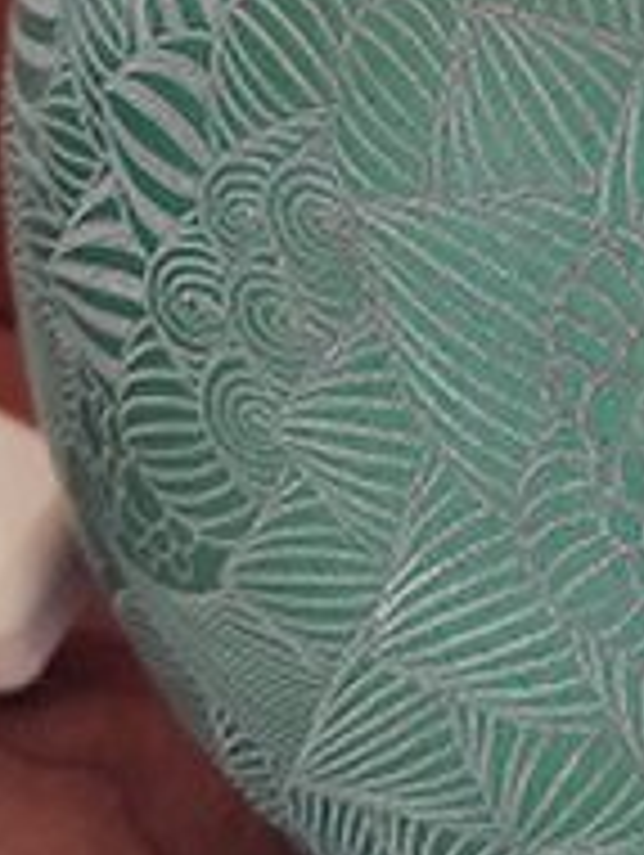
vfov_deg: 18.3
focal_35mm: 103
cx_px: 770
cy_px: -83
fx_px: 2549
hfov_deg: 14.0
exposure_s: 1/100
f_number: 1.8
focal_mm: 5.4
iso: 250
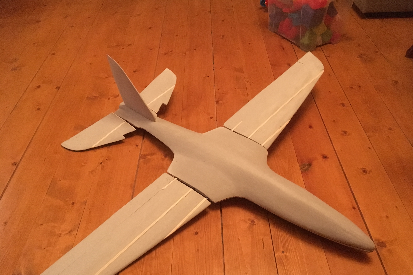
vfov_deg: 42.2
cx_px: 207
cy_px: 156
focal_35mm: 31
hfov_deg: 60.3
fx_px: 356
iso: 320
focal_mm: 4.15
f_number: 2.2
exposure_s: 1/17
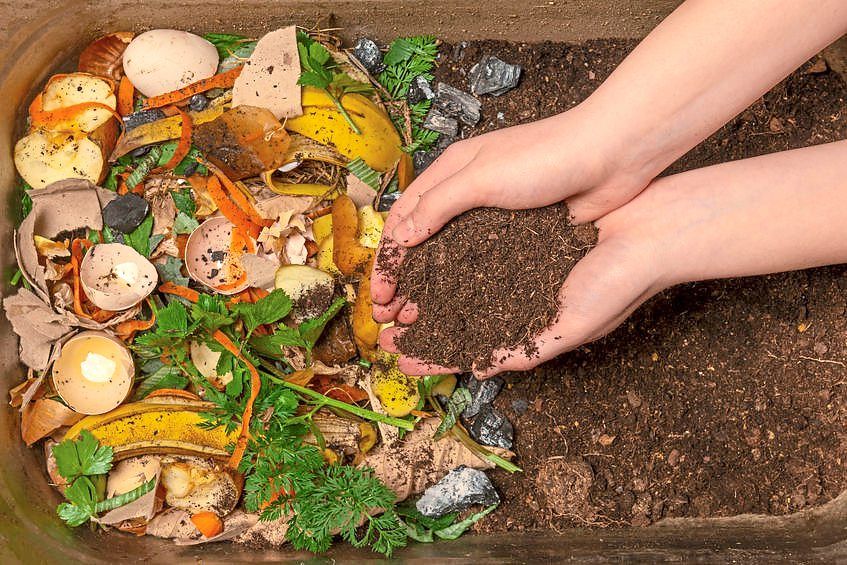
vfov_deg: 19.5
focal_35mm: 70
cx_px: 424
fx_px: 1647
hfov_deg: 28.8
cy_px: 282
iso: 100
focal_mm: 70
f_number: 16
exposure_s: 1/160
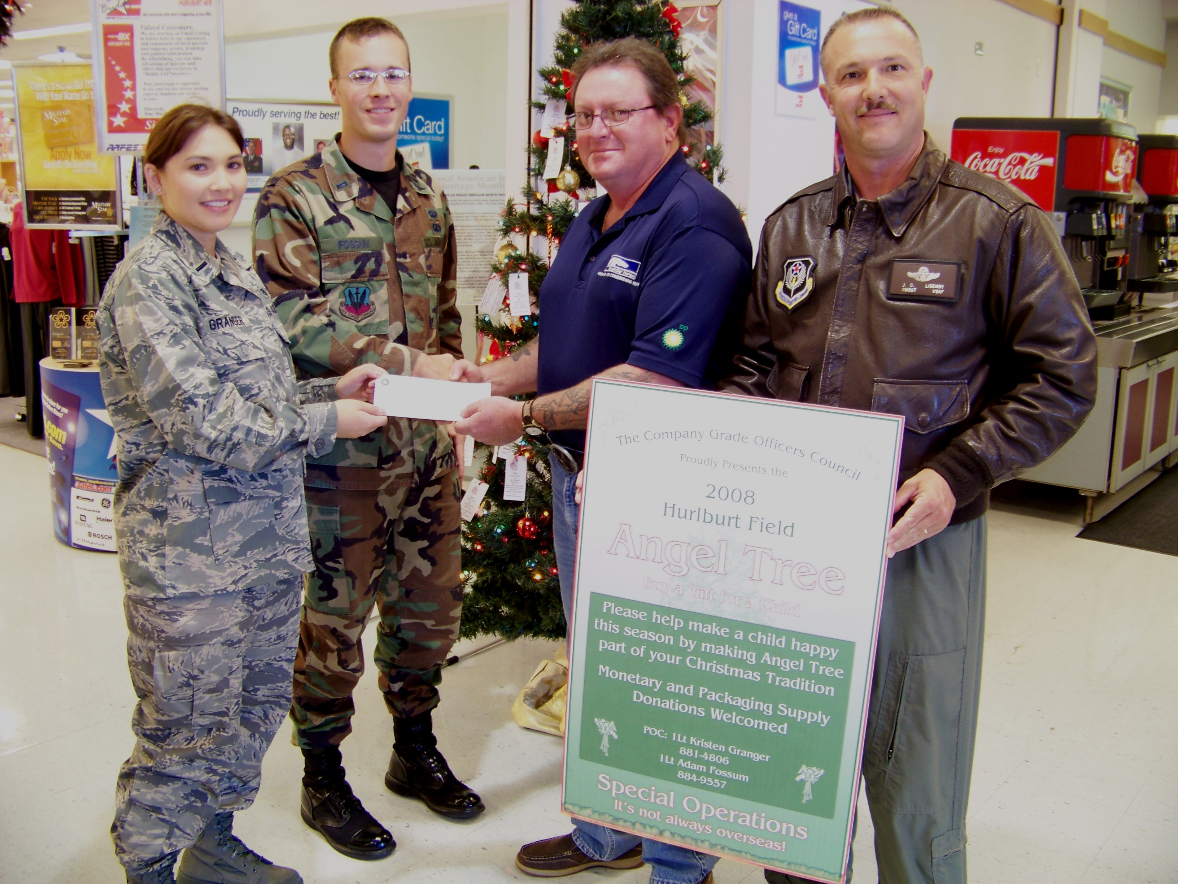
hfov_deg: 51.4
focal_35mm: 36
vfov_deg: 39.7
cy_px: 442
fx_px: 1225
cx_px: 589
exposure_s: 1/8
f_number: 2.8
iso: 64
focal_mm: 5.85
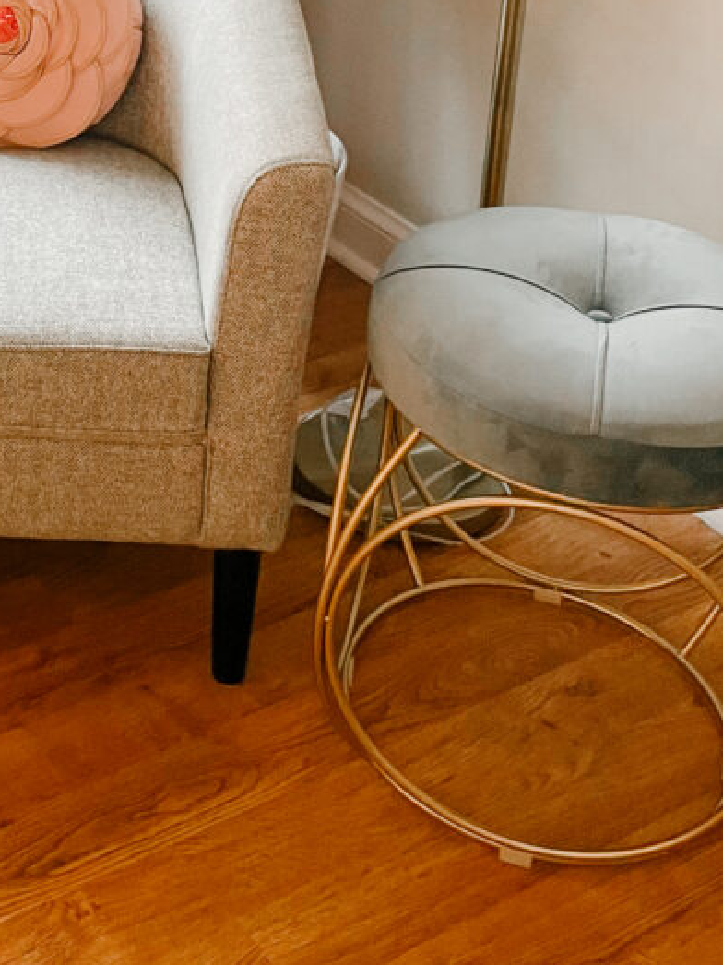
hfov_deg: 21.8
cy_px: 6
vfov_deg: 28.1
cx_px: 11
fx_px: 1811
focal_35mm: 65
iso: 100
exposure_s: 1/60
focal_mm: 4.2
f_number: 1.6
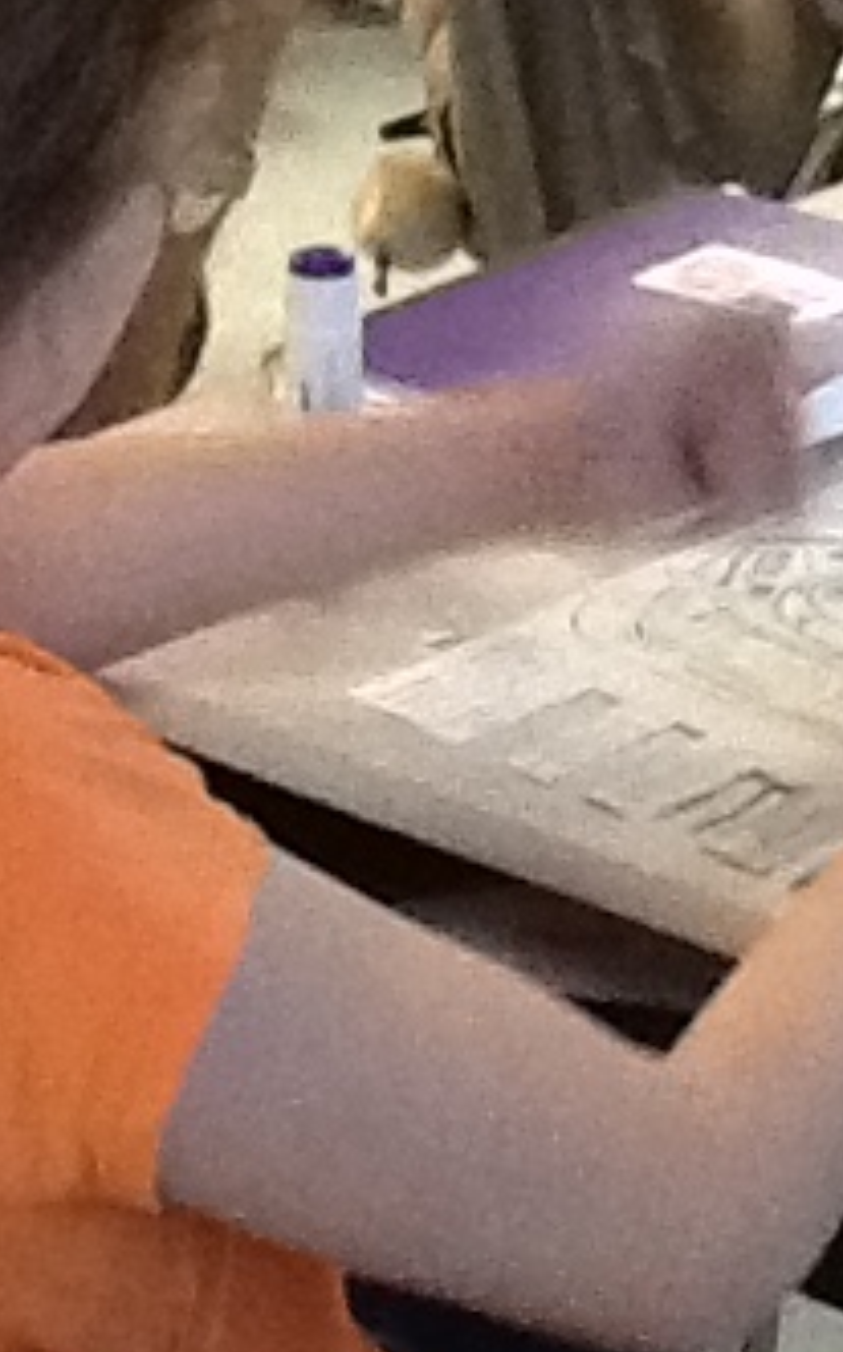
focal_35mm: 135
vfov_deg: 15.5
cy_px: 533
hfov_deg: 9.6
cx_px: 912
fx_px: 4971
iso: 250
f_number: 2.4
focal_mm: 2.03
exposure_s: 1/30
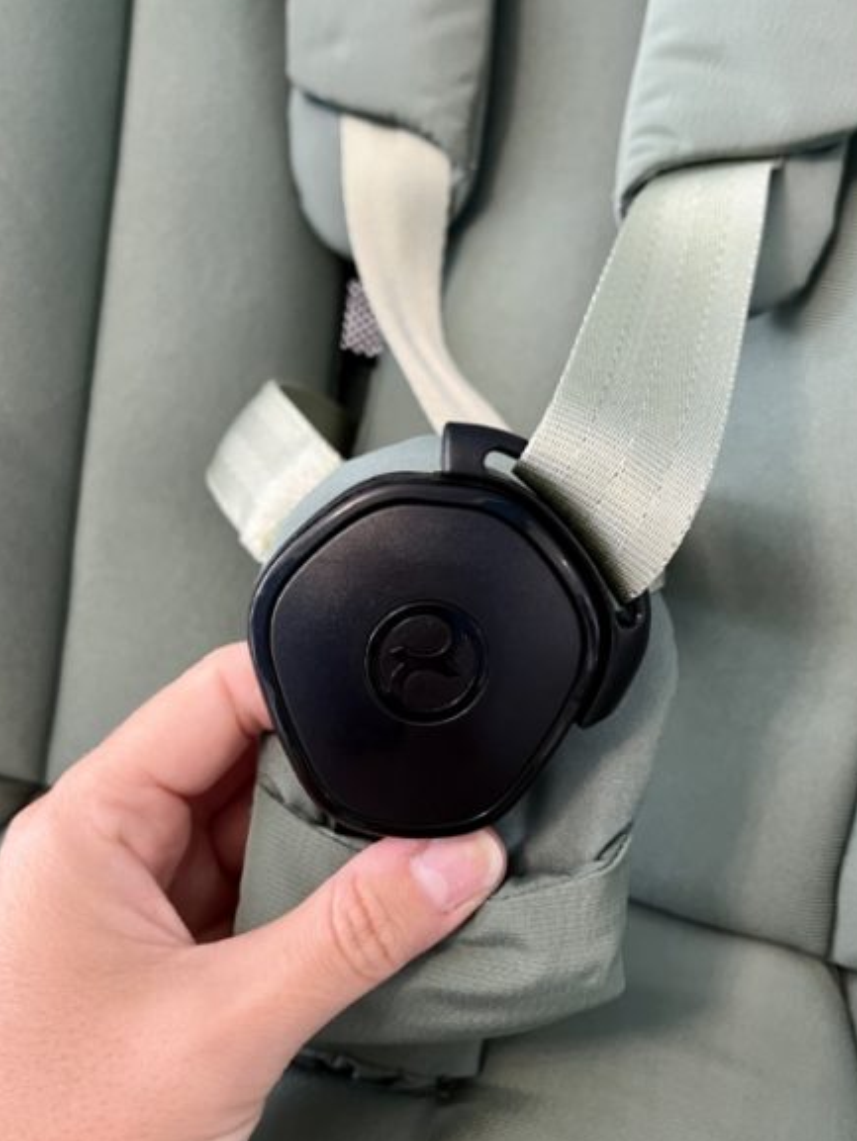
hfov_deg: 39.7
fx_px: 1188
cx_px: 433
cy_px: 517
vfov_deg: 51.3
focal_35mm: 36
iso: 200
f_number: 1.5
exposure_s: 1/60
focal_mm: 5.7
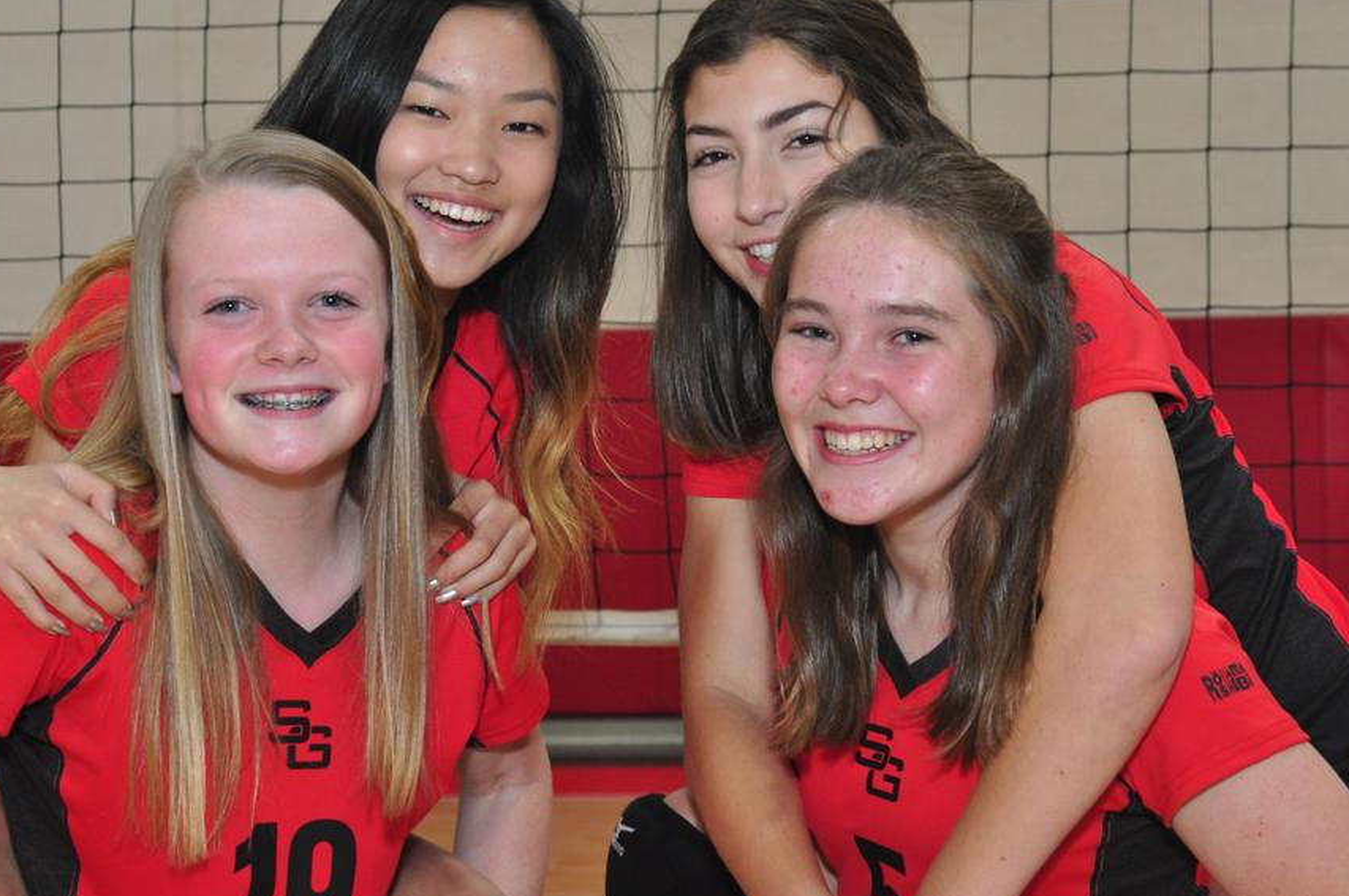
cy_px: 420
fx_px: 3369
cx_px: 590
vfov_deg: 15.2
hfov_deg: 22.6
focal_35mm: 90
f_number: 6.3
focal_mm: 50
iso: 800
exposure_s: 1/60
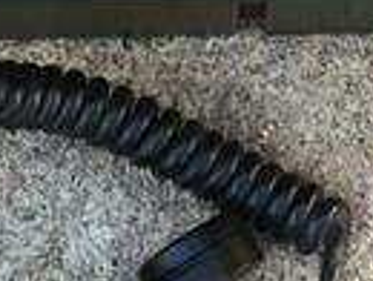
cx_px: 230
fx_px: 1922
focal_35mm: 178
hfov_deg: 11.1
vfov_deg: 7.9
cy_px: -344
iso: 32
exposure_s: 1/30
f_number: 2.2
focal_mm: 4.15
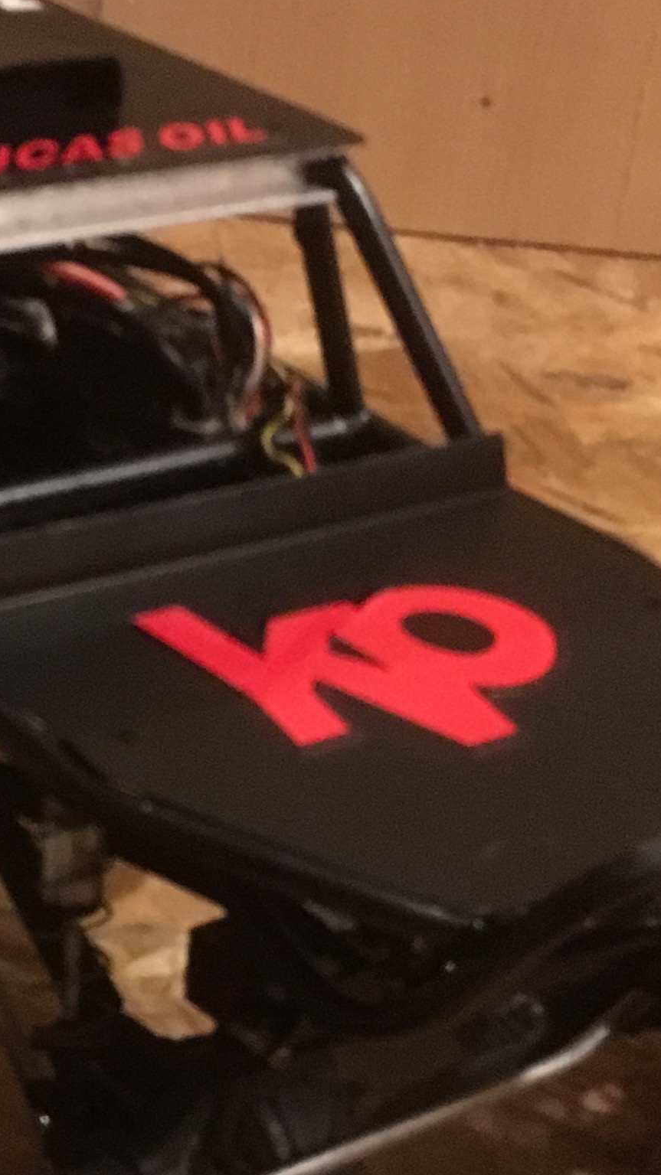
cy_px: 709
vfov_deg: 25.6
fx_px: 2587
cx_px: -76
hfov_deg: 14.2
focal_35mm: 83
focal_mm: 4.15
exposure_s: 1/17
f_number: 2.2
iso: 640
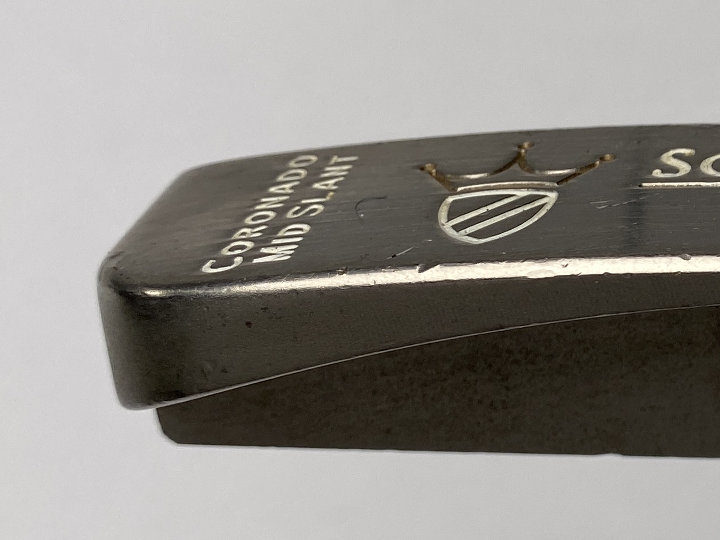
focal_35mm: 83
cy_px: 330
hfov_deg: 21.5
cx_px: 913
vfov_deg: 17.8
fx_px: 1726
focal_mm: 4.25
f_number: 1.8
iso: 32
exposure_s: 1/473
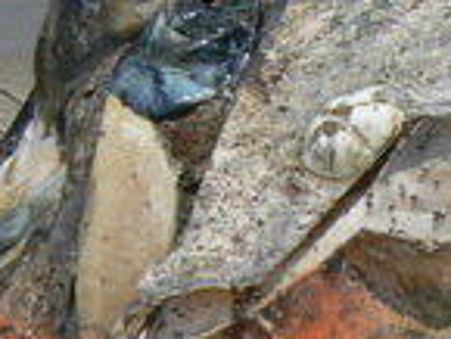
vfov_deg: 6.3
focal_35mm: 232
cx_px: 812
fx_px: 3025
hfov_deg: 8.2
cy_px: 501
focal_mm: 7
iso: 80
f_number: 8
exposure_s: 1/640
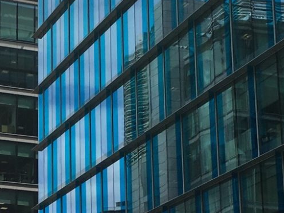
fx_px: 960
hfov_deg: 16.5
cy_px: 204
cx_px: -5
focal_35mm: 117
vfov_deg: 12.5
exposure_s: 1/1876
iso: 25
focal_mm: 4.15
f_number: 2.2
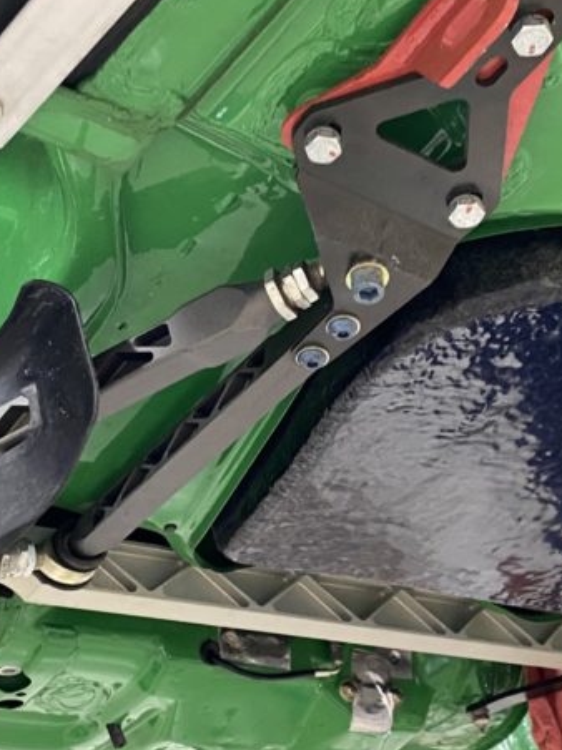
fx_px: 1278
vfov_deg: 32.7
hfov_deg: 24.7
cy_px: 381
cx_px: 214
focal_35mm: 59
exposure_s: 1/30
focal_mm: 4.25
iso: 500
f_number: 1.8
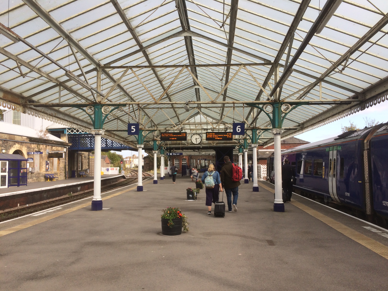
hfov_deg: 61.7
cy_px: 146
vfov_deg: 48.2
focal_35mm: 29
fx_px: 325
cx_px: 194
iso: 32
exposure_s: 1/662
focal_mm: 4.15
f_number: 2.2
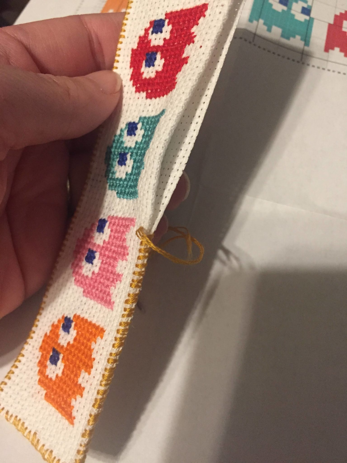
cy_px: 232
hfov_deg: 48.2
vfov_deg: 61.7
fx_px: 388
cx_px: 174
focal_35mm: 29
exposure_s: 1/15
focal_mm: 4.15
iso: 250
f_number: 2.2
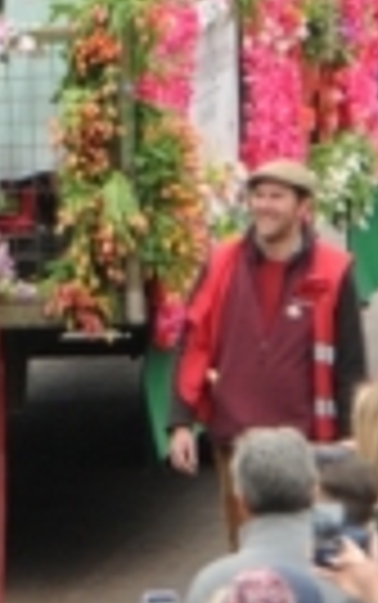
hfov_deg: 1.9
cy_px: 279
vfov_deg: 3.1
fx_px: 11250
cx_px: -279
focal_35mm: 684
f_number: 9
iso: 640
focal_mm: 100
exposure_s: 1/250
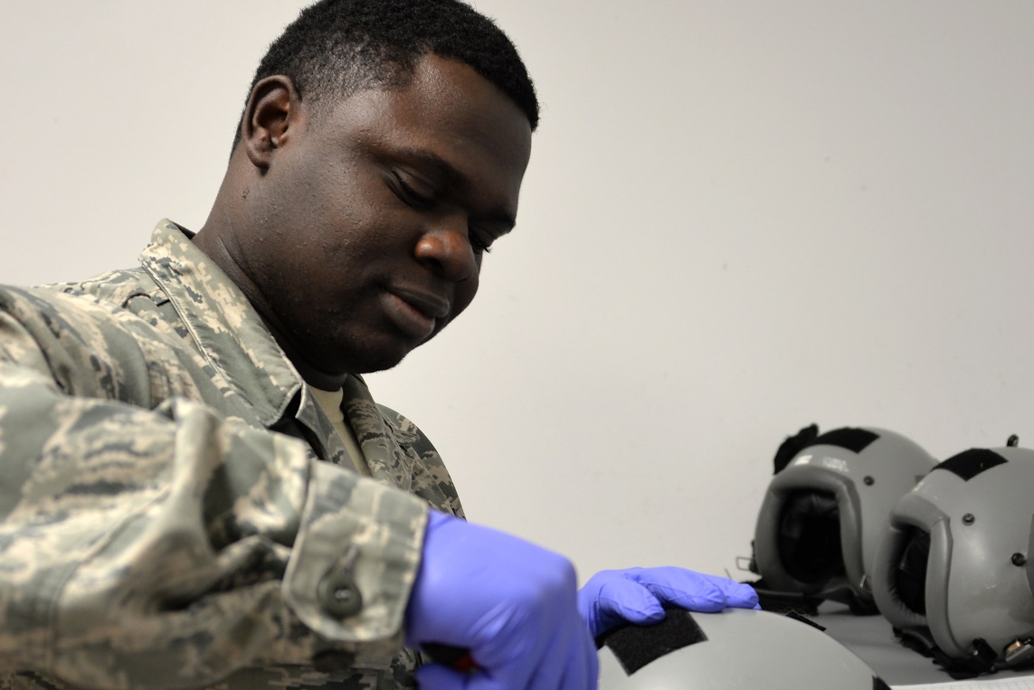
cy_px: 455
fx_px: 1408
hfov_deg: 40.3
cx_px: 526
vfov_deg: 27.4
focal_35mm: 49
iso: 500
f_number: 4
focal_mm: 28
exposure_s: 1/60
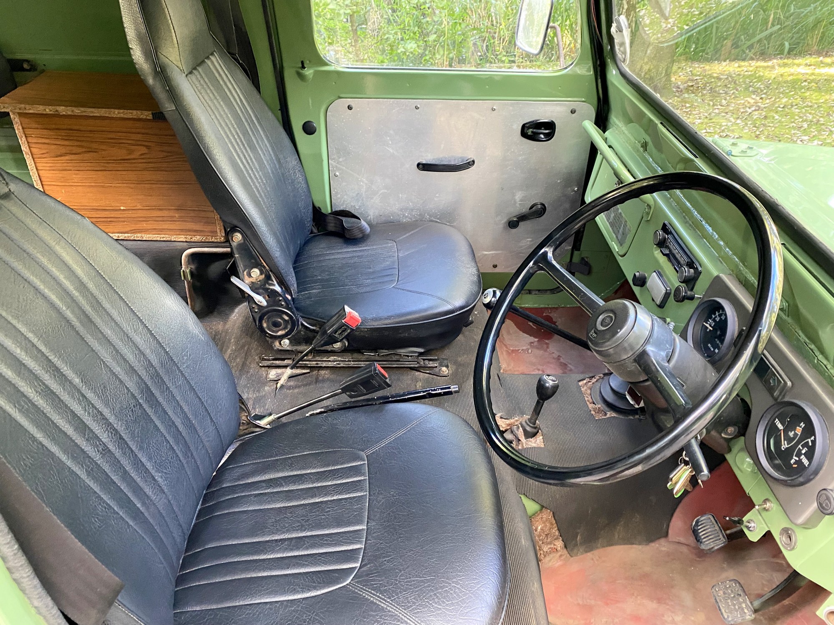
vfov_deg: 53.1
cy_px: 312
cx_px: 417
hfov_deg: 67.3
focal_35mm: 26
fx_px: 626
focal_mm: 4.25
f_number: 1.8
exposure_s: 1/59
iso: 500
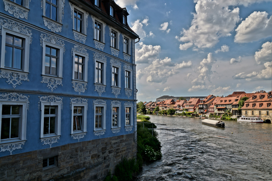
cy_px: 90
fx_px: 204
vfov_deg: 47.9
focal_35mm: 27
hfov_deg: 67.4
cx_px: 136
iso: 100
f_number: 8
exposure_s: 1/500
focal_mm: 18
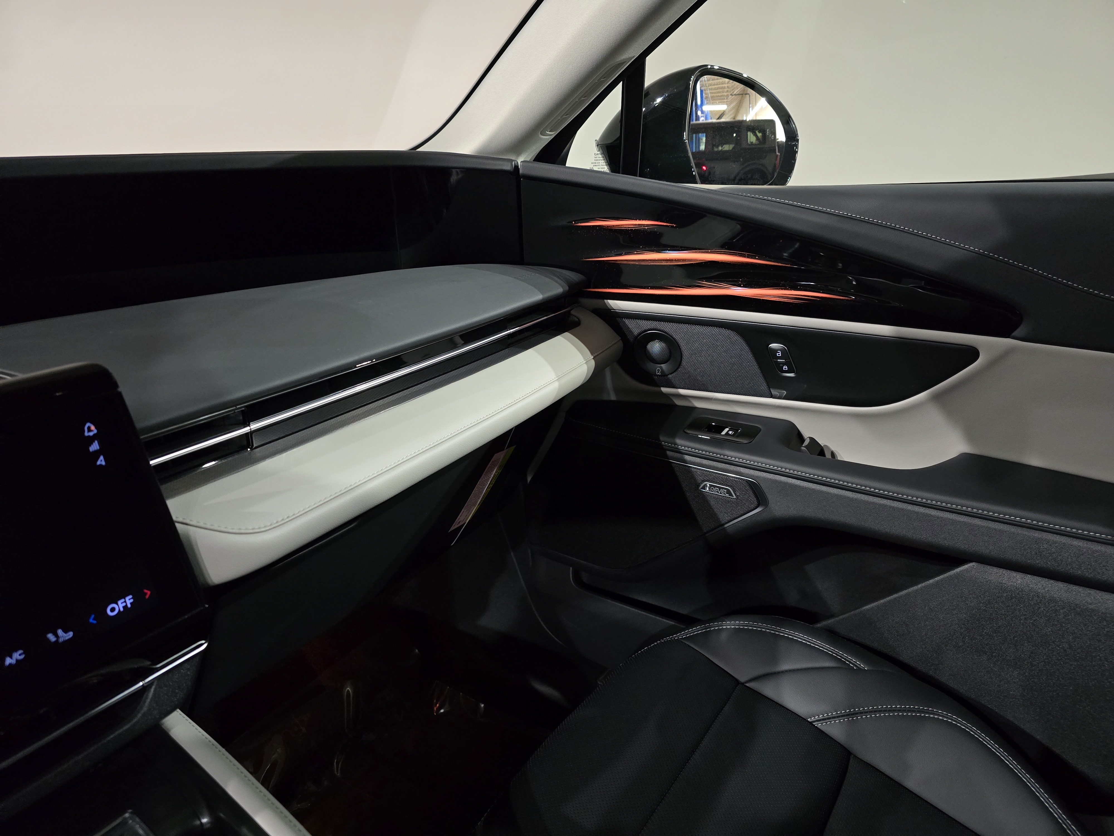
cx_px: 557
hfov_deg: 73.9
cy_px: 418
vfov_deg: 58.9
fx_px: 740
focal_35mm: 23
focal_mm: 6.3
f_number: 1.7
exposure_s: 1/120
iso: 800
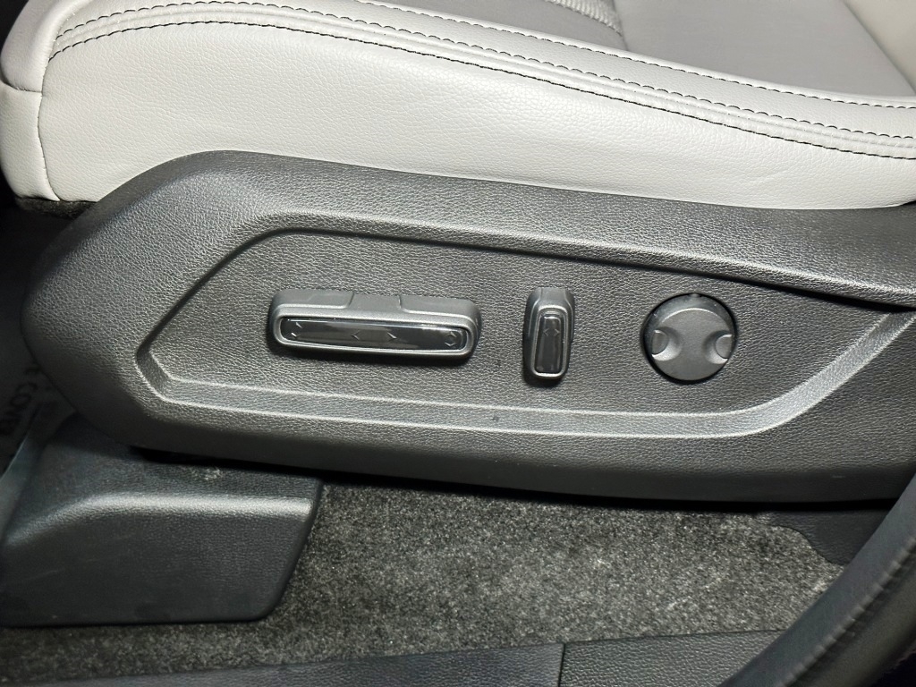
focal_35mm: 48
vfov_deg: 30.3
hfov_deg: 39.7
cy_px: 344
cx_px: 458
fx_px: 1270
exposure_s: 1/40
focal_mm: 6.86
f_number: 1.78
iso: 400
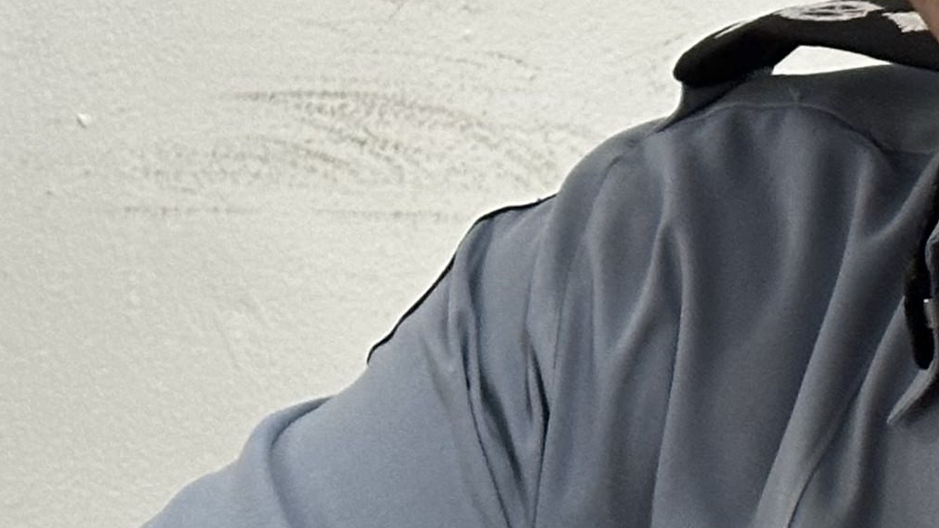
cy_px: 191
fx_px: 5154
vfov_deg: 5.9
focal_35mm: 207
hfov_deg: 10.2
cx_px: 1203
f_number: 1.78
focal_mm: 6.86
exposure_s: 1/50
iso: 250
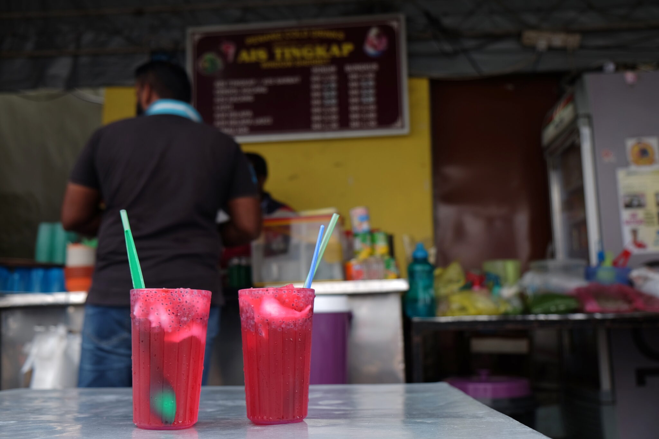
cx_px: 330
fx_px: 641
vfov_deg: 37.8
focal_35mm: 35
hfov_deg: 54.4
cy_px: 220
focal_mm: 23.3
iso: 100
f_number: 3.6
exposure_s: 1/125
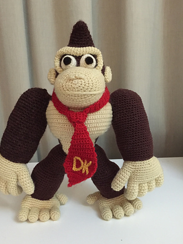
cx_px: 80
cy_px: 119
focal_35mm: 33
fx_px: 232
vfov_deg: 55.3
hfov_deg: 42.9
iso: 400
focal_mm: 4.15
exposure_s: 1/17
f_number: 2.2
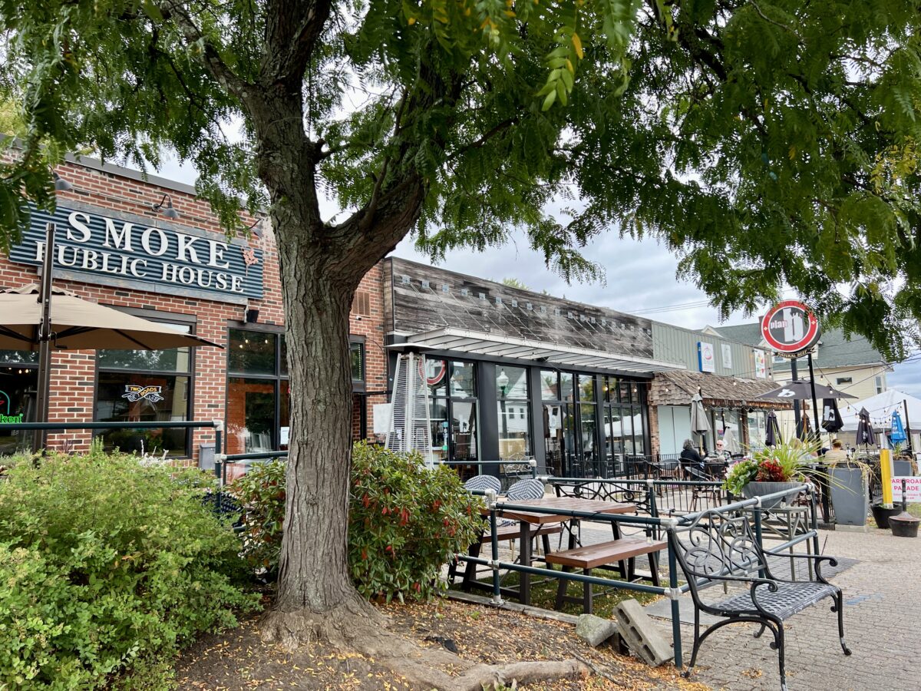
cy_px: 346
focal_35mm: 26
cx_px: 460
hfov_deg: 67.3
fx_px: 692
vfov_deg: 53.1
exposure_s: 1/555
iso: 50
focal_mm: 5.7
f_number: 1.5
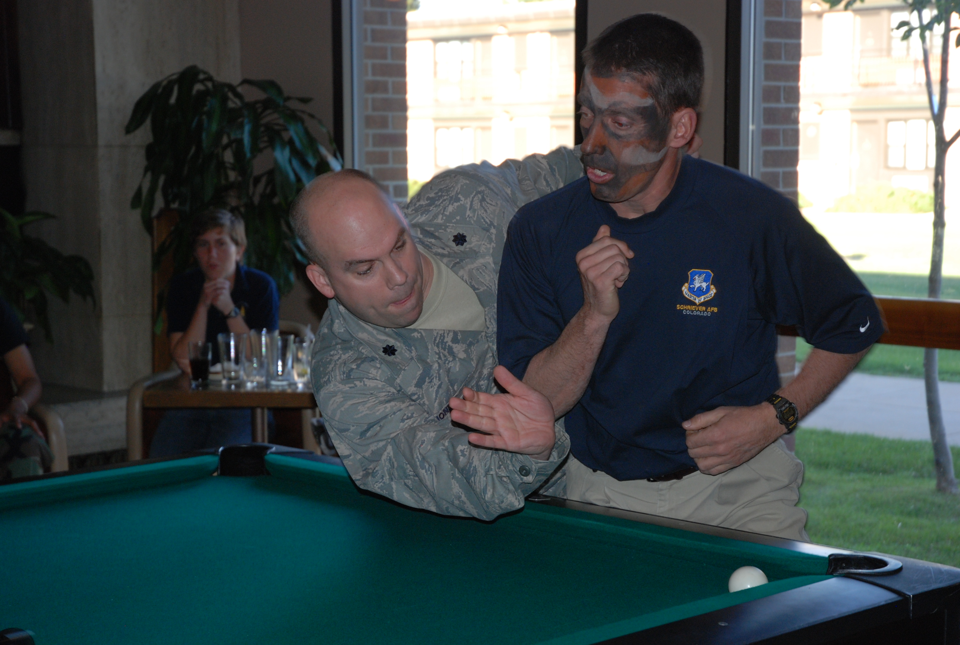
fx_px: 1924
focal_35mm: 72
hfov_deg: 28.0
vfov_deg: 19.0
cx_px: 480
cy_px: 322
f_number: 4.5
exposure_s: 1/60
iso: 400
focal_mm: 48
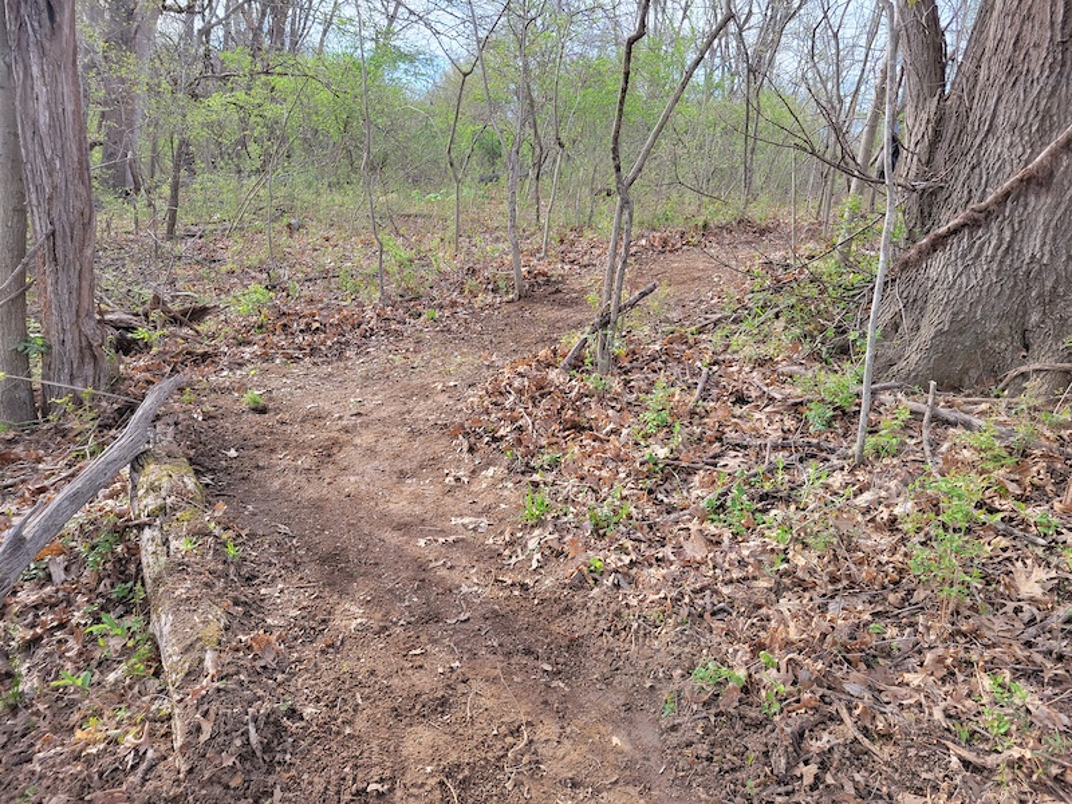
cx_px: 536
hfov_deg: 67.3
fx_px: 805
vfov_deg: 53.1
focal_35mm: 26
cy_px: 402
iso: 40
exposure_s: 1/337
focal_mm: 5.4
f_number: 1.8
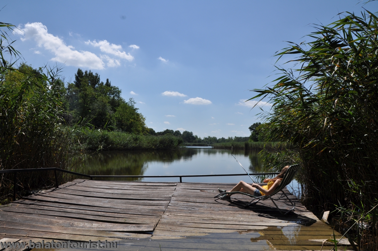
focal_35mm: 27
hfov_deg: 67.4
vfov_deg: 47.8
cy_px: 126
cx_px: 189
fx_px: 283
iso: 250
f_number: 13
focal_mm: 18
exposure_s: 1/640
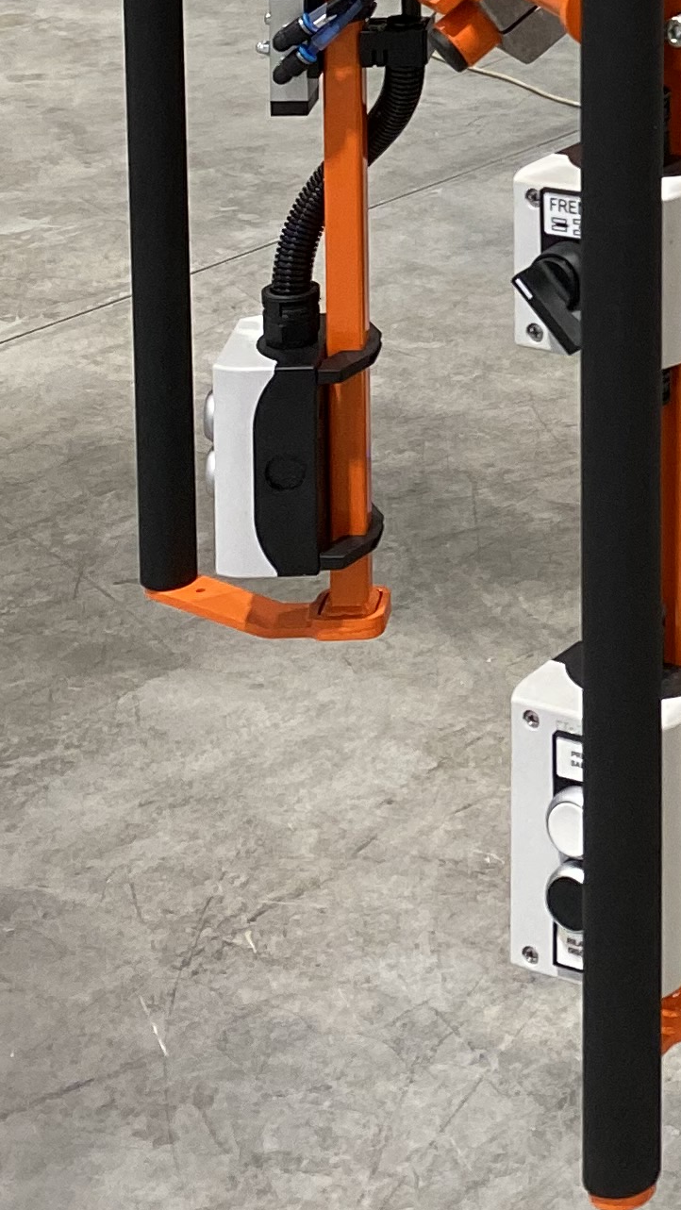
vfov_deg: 21.4
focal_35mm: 89
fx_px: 2856
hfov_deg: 12.2
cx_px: 1305
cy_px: -399
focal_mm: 4.25
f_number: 1.8
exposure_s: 1/50
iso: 160
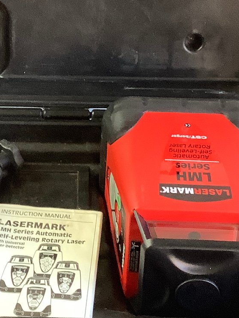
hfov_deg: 17.5
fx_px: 773
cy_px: 65
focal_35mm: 84
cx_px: 60
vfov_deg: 23.0
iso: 160
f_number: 2.4
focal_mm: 3.3
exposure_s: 1/50
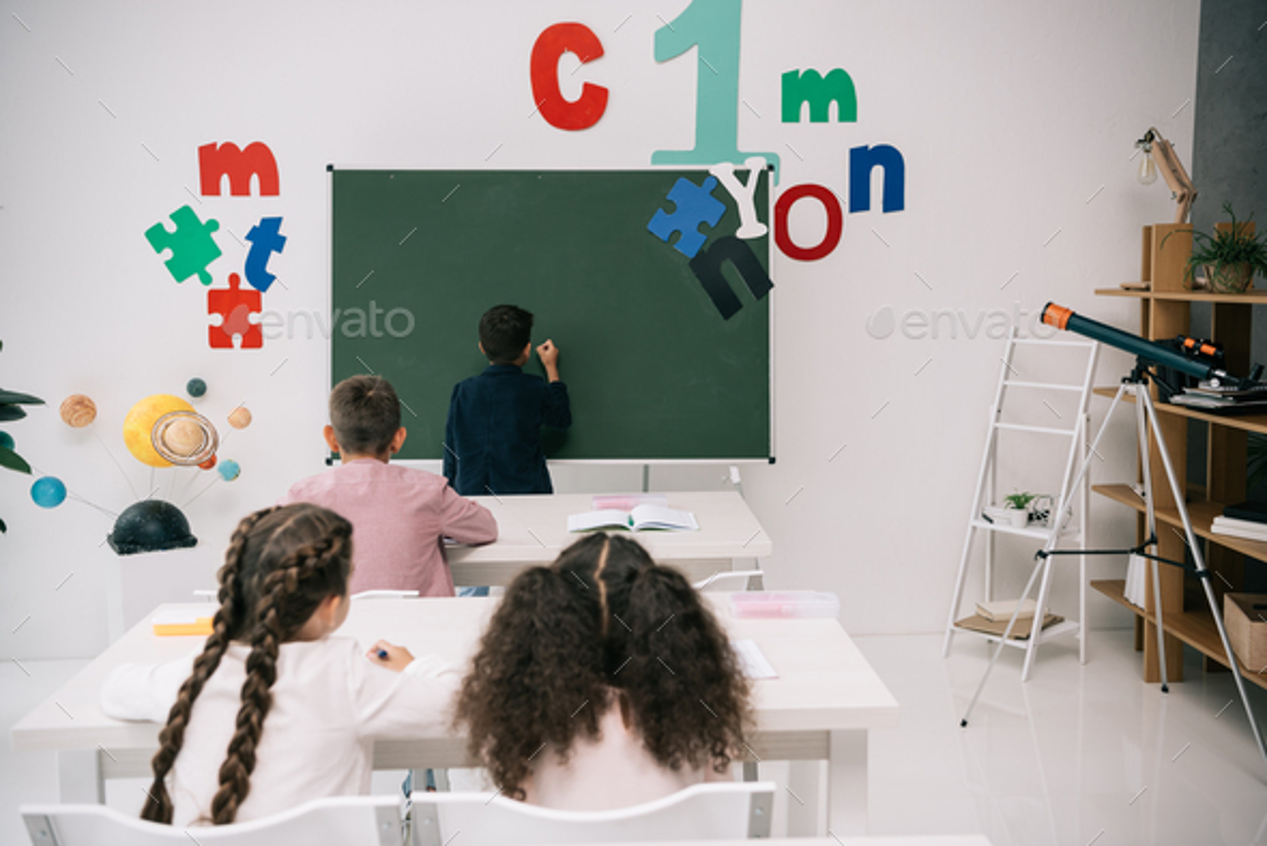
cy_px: 423
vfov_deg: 35.1
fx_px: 1338
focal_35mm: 38
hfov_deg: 50.7
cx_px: 634
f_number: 3.5
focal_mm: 38
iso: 200
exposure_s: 1/160
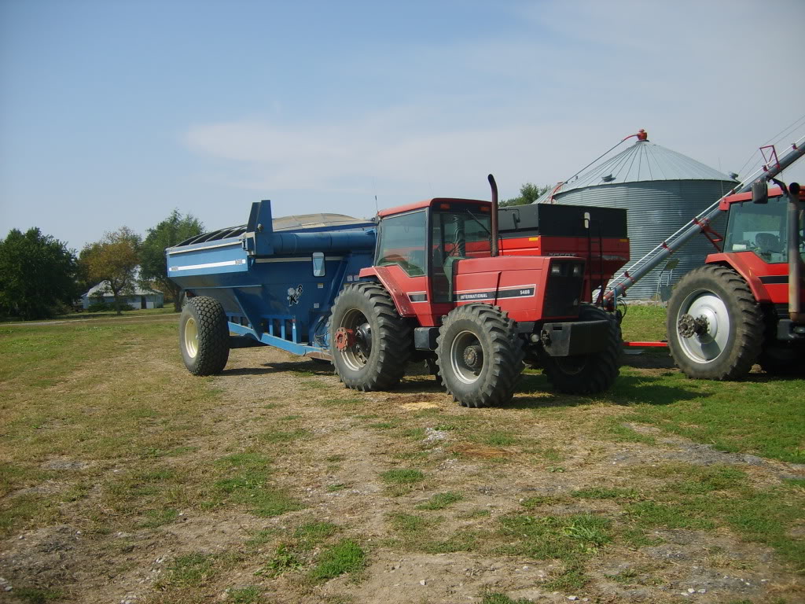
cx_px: 402
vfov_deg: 40.7
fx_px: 814
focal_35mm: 35
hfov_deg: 52.6
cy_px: 302
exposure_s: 1/180
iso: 50
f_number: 7.1
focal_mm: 5.8
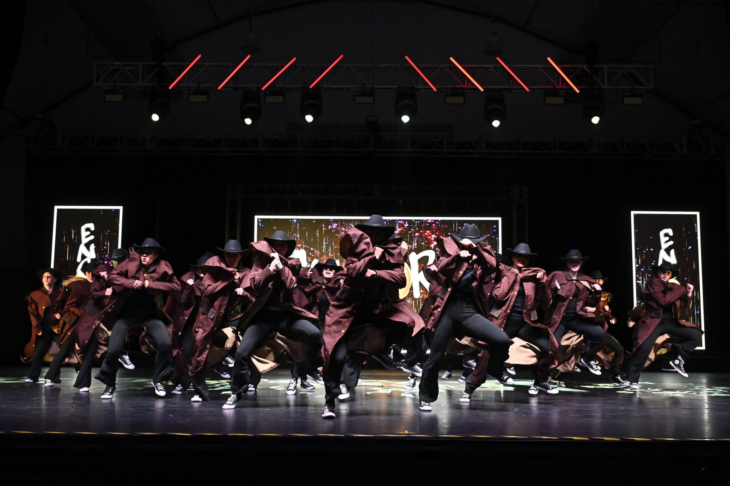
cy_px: 243
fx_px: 790
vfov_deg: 34.2
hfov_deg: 49.6
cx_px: 365
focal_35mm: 39
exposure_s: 1/1000
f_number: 4
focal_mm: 39
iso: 5000
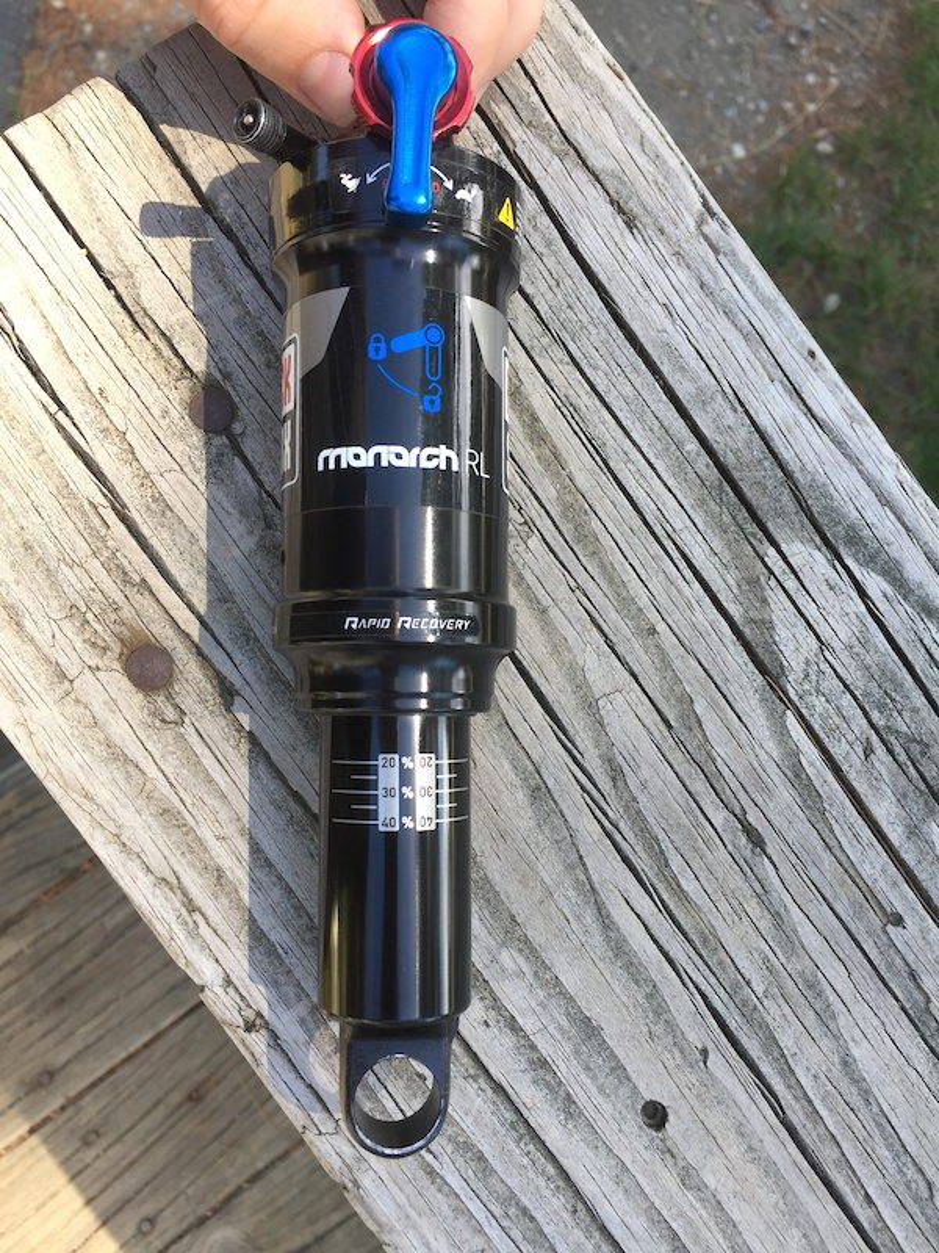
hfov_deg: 48.2
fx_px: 1049
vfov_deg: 61.7
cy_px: 626
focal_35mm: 29
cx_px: 470
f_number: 2.2
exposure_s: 1/178
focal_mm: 4.15
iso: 32
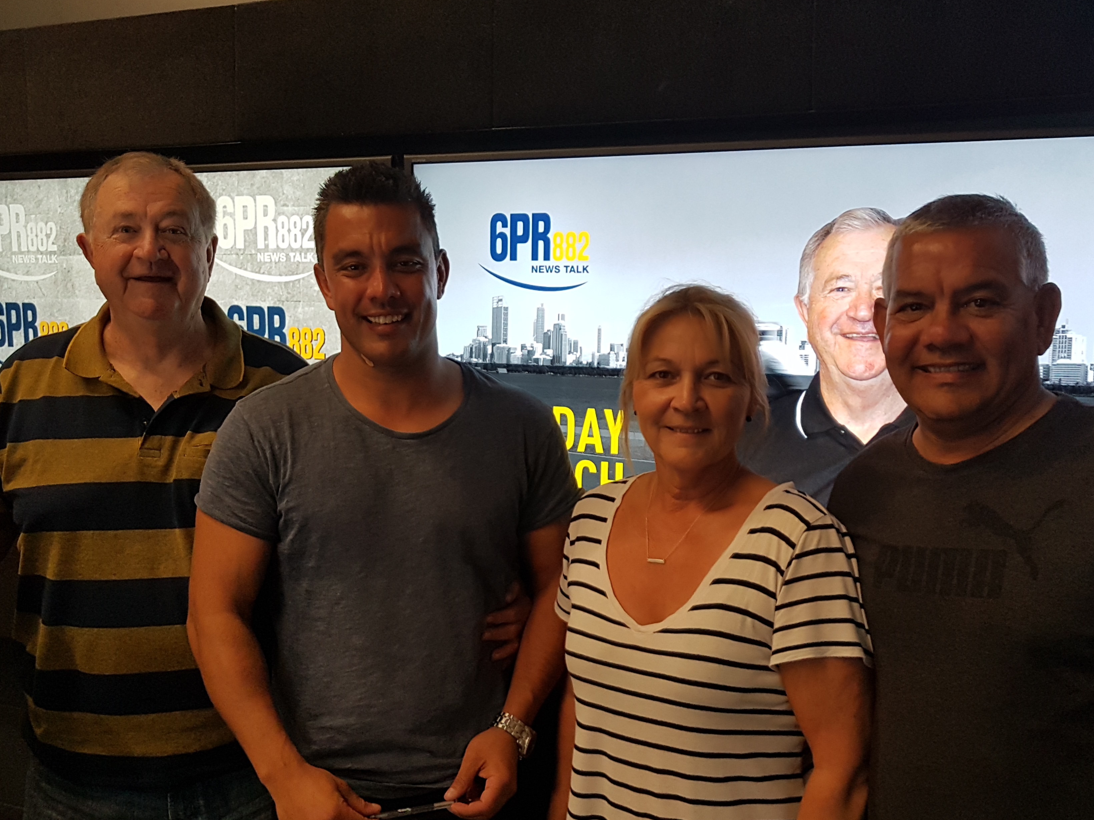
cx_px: 582
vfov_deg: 44.1
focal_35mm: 32
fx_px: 1011
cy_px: 463
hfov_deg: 56.8
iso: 160
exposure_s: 1/40
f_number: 1.7
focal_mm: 4.2
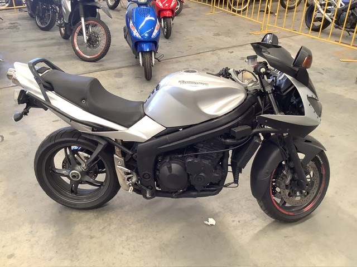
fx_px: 320
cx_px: 178
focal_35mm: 31
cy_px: 134
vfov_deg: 45.4
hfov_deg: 58.4
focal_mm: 3.3
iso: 100
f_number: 2.4
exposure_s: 1/50
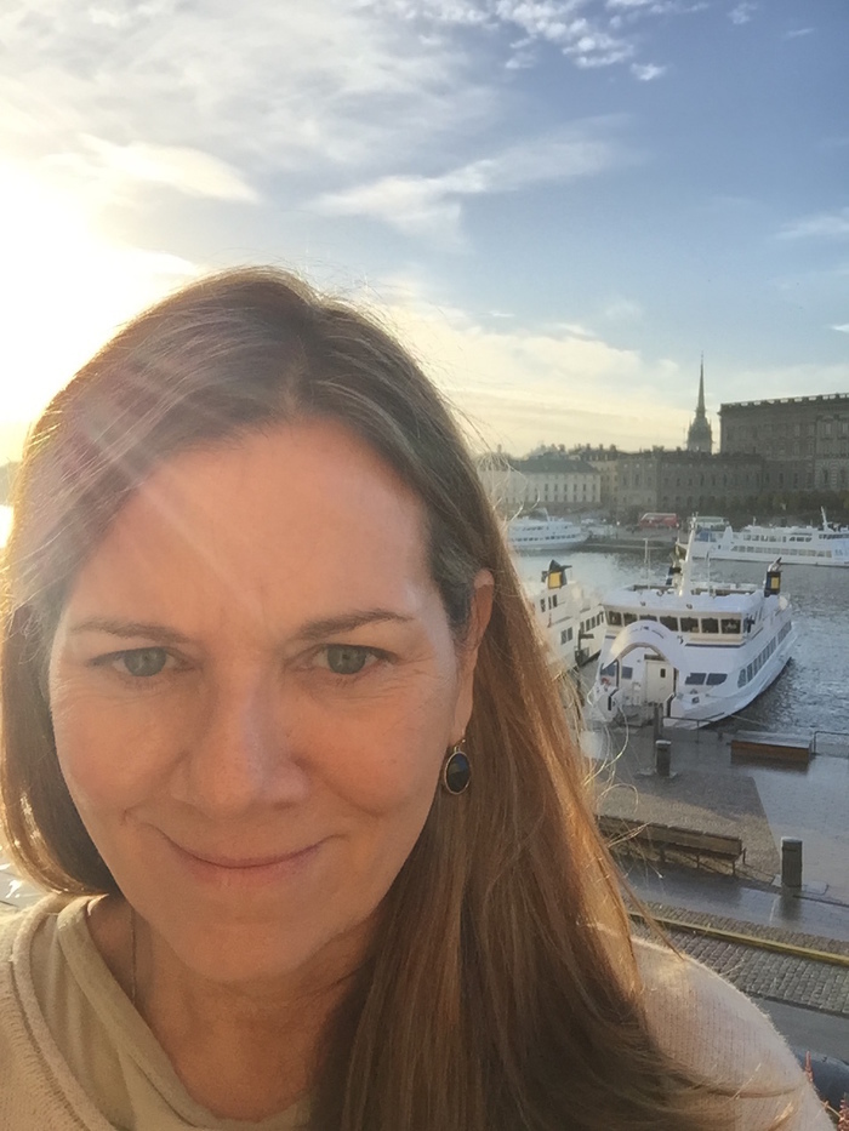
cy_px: 566
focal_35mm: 31
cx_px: 424
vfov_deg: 58.3
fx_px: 1014
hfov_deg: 45.5
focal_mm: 2.65
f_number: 2.2
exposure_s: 1/545
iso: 32
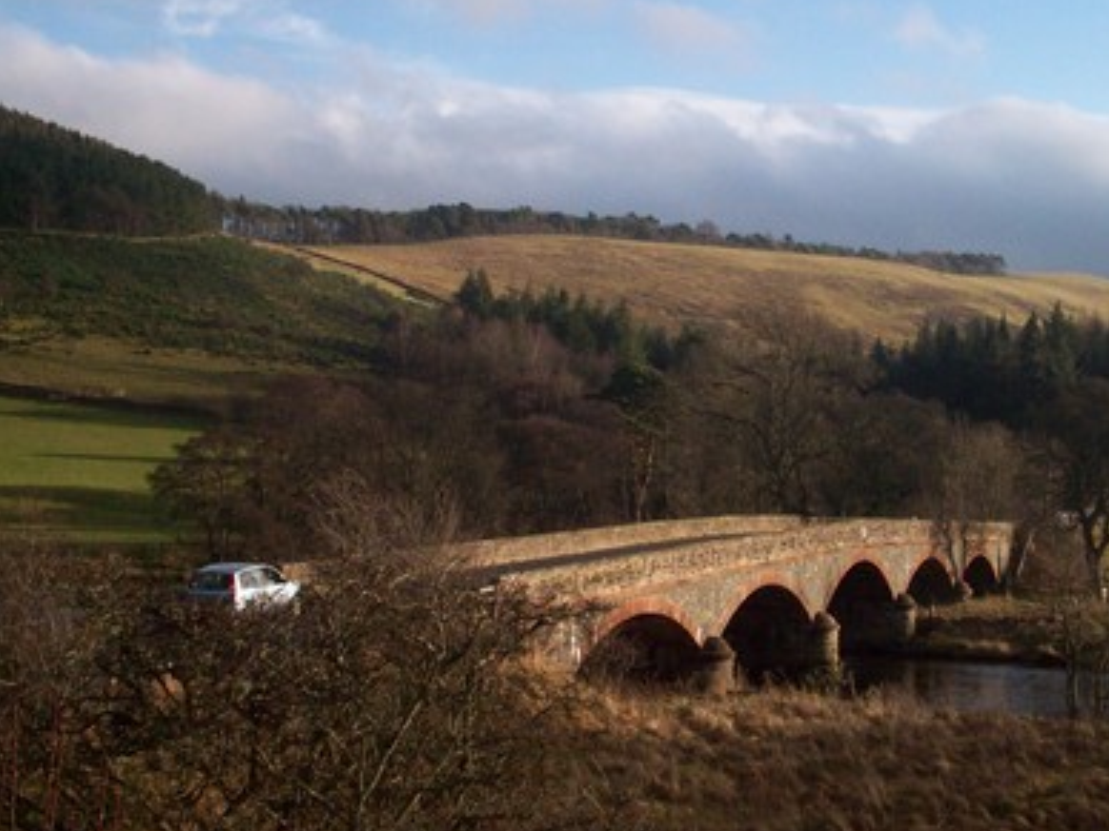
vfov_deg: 24.0
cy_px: 374
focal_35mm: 61
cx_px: 680
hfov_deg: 31.6
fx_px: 1954
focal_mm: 6.2
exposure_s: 1/258
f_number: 5.6
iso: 80
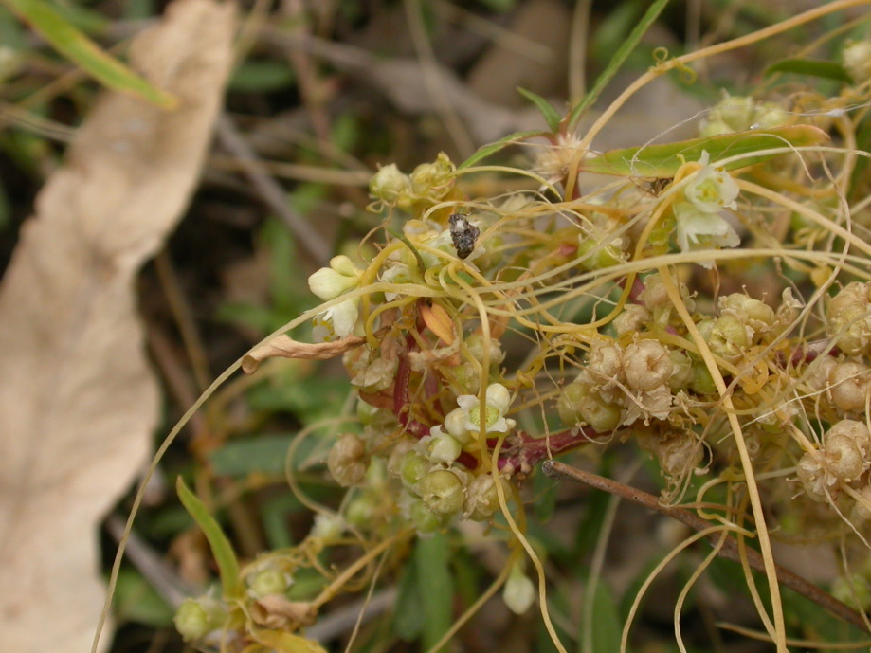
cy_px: 310
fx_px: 2214
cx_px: 462
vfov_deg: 16.8
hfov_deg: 22.3
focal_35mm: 88
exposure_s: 1/171
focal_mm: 16.4
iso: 100
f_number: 6.3
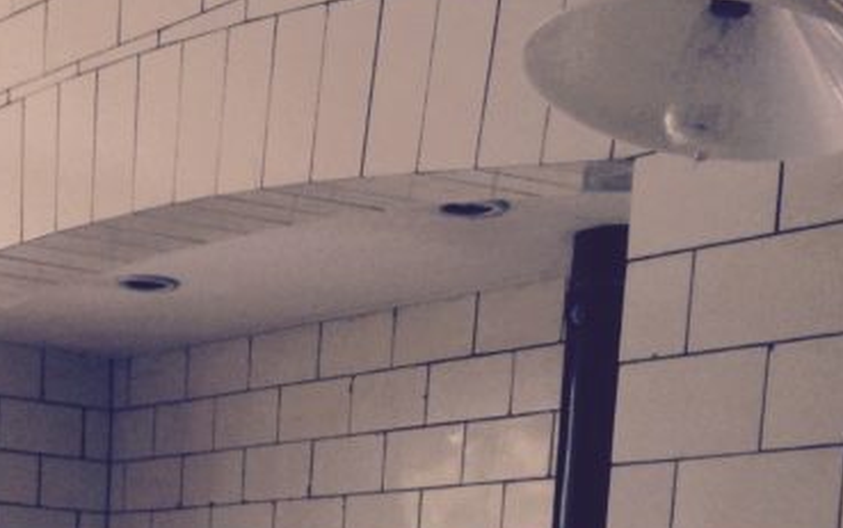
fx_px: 2230
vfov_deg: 12.4
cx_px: 155
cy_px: 926
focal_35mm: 97
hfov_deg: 21.1
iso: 125
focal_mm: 4.12
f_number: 2.4
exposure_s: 1/20
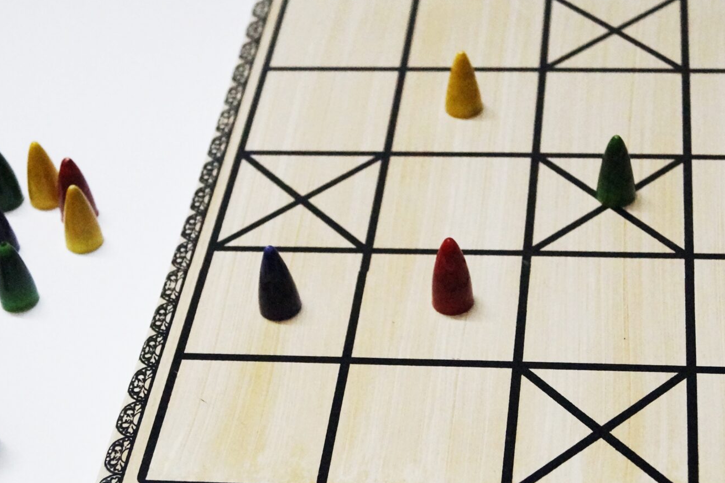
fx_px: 1651
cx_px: 445
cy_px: 339
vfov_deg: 16.6
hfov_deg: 24.7
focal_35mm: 82
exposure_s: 1/125
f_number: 4.5
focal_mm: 28
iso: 3200
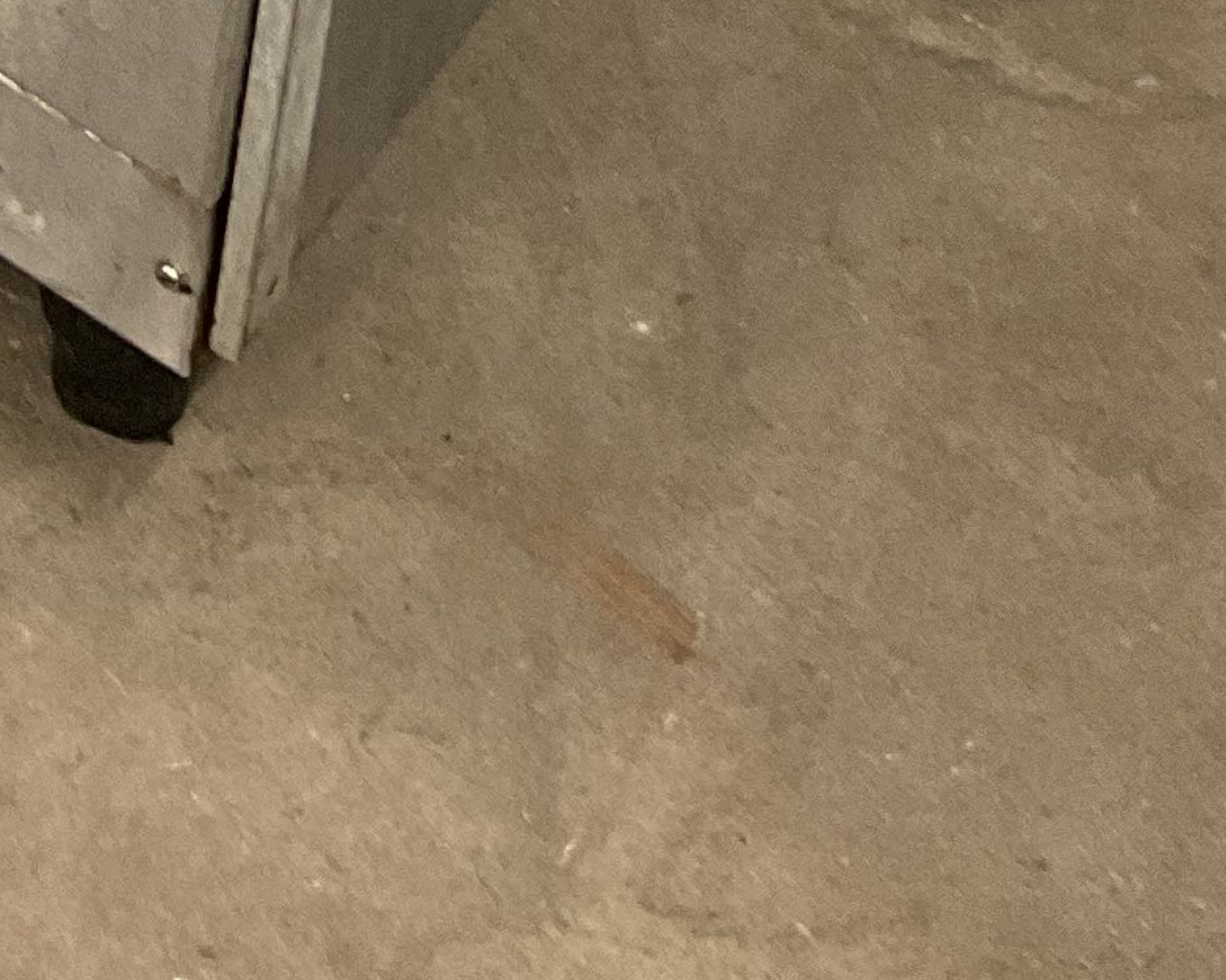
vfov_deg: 10.6
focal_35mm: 122
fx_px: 4425
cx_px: -520
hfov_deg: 14.8
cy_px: -1483
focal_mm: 3
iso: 80
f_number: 1.8
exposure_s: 1/50
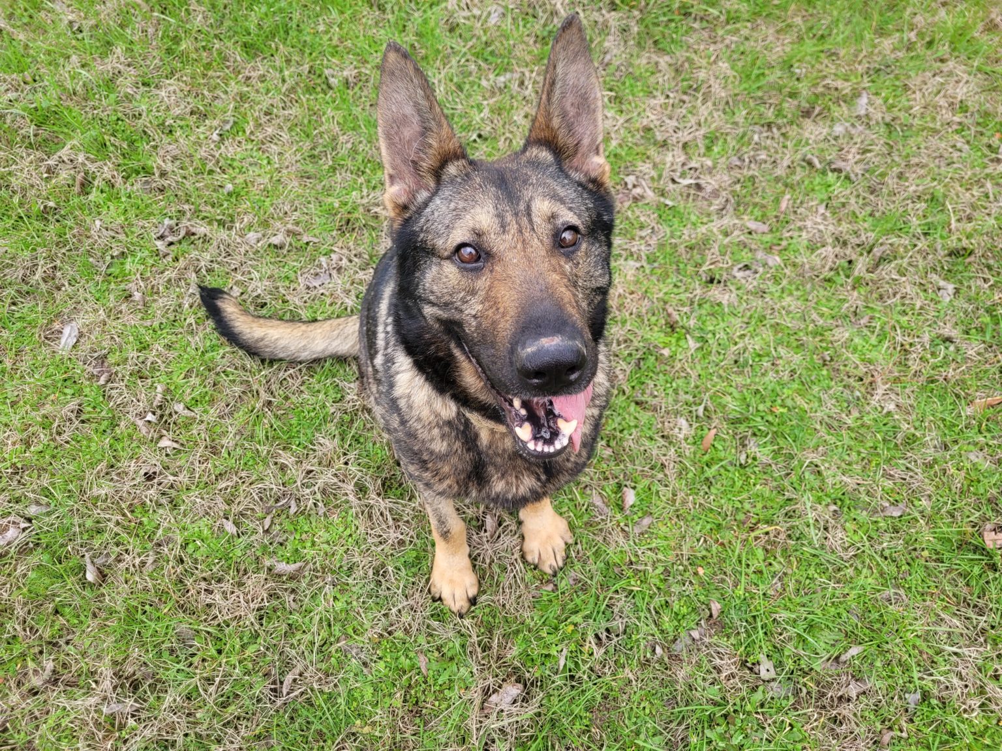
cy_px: 376
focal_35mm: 26
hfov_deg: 67.3
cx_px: 501
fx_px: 753
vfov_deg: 53.1
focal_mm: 5.4
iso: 40
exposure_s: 1/290
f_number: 1.8
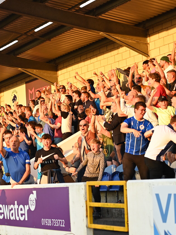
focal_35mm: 102
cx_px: 1
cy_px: 117
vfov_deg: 19.3
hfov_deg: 14.3
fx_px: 691
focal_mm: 70
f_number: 4
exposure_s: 1/1000
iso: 800
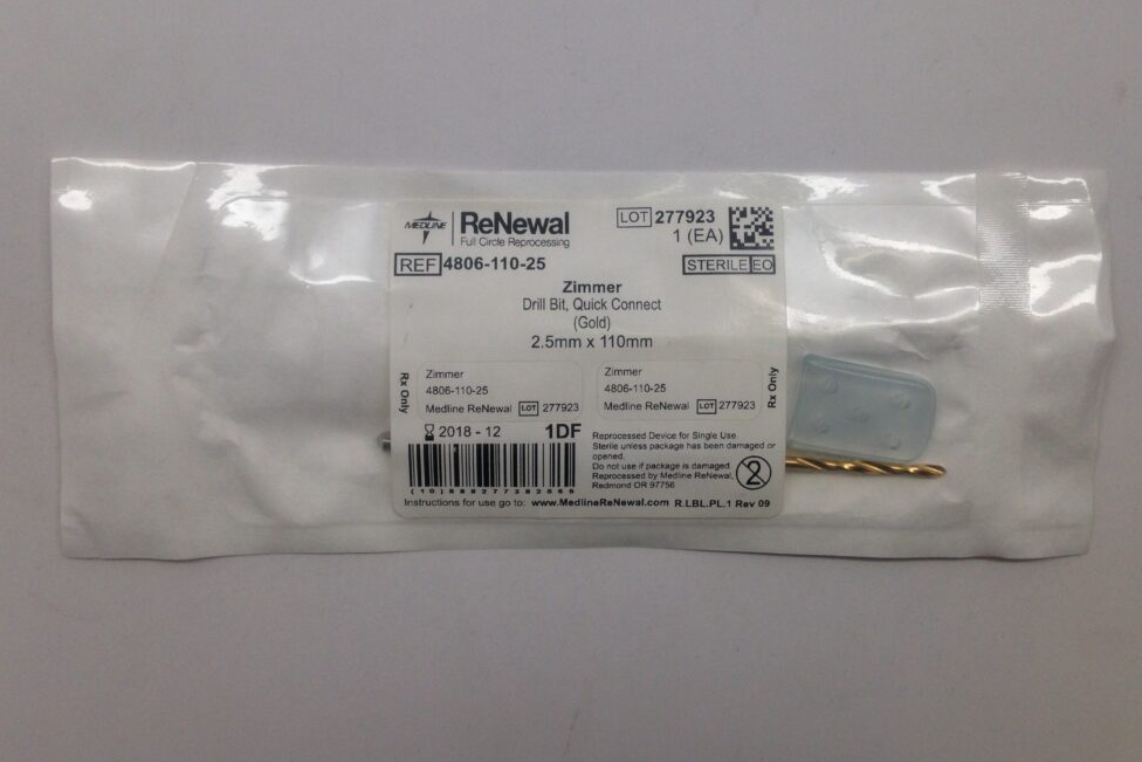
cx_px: 563
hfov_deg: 53.1
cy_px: 334
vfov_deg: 36.8
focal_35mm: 36
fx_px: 1142
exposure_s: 1/120
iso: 80
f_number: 2.4
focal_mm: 4.12
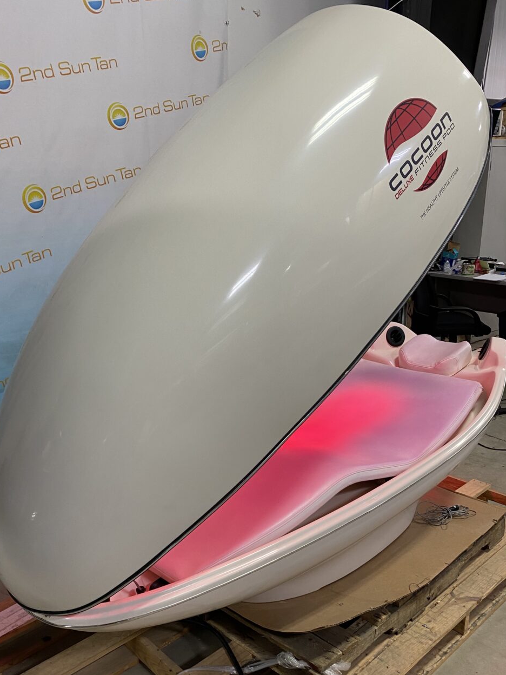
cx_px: 227
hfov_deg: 44.1
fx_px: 624
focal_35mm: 32
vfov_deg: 56.6
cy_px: 386
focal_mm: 4.25
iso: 80
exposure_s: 1/60
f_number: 1.8
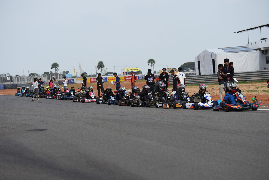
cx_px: 134
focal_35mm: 109
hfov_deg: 18.8
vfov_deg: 12.6
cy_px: 90
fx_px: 814
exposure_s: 1/1600
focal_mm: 109
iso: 200
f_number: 4
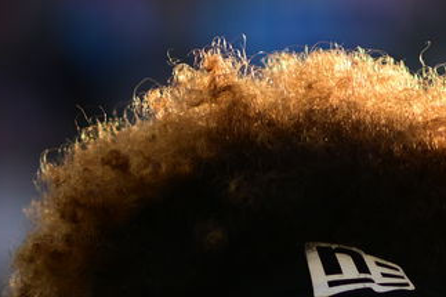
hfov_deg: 4.9
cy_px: 635
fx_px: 5213
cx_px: 340
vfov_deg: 3.2
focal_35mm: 421
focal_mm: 85
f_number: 2
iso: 250
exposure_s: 1/5000
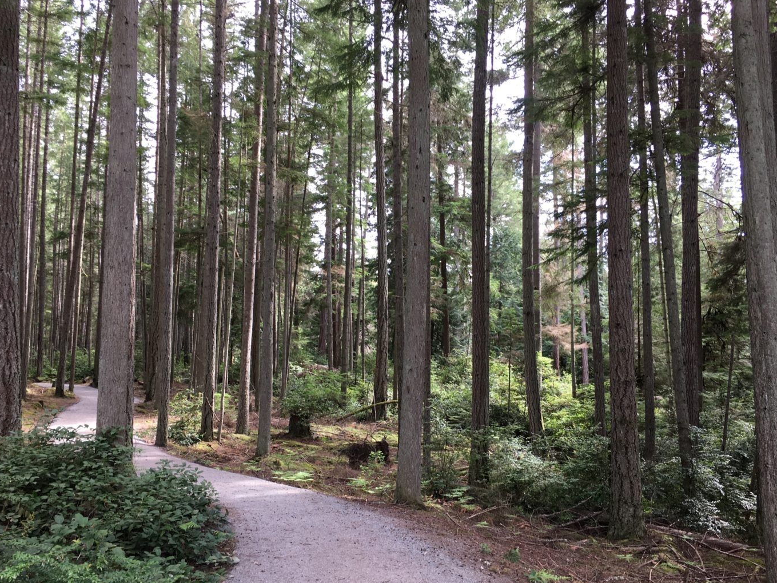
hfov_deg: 56.8
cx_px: 377
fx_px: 718
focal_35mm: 32
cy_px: 315
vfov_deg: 44.1
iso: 25
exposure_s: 1/40
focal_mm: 4.15
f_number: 2.2
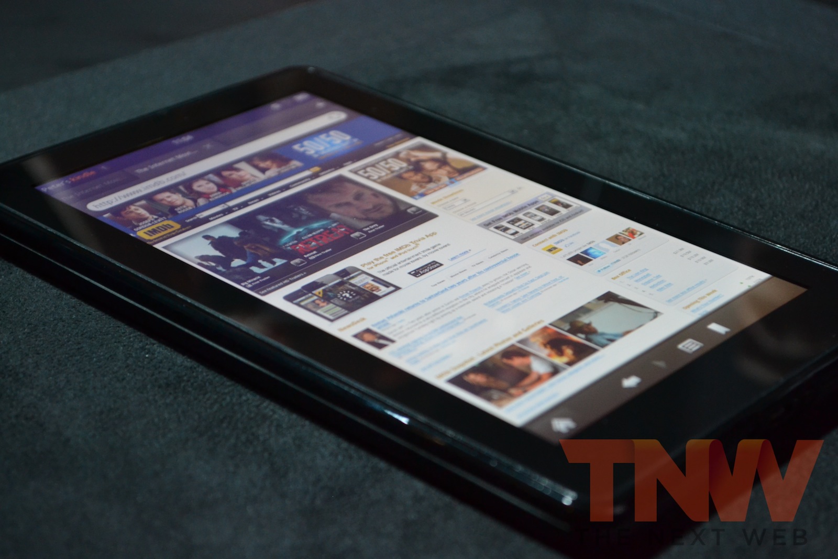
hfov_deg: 24.6
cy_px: 280
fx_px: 1920
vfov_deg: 16.6
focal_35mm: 82
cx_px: 419
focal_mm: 55
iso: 1600
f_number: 5.6
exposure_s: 1/60
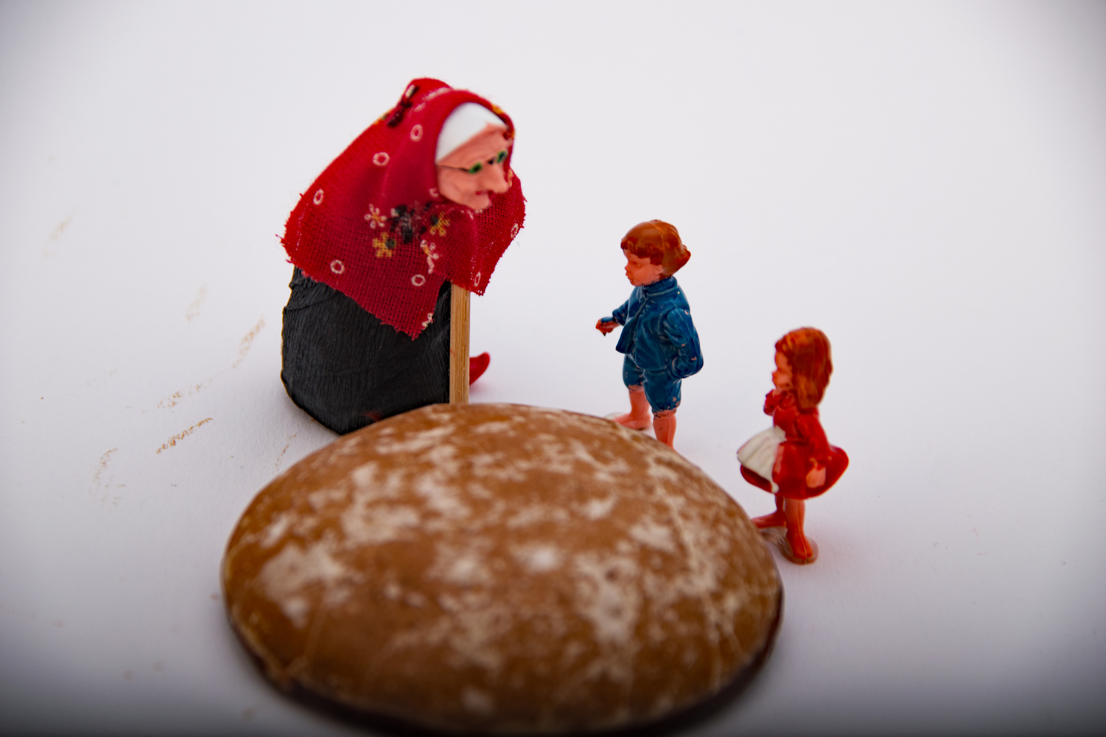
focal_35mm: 300
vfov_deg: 4.6
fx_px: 9216
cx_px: 553
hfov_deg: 6.9
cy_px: 368
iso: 100
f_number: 6.3
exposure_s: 1/200
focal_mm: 200
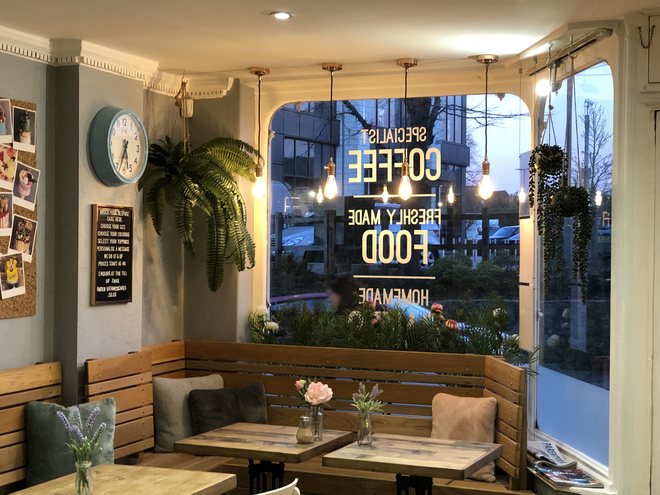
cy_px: 248
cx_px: 330
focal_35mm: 57
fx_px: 1087
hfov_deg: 33.8
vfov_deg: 25.7
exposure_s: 1/33
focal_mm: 6.6
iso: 160
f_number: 2.8
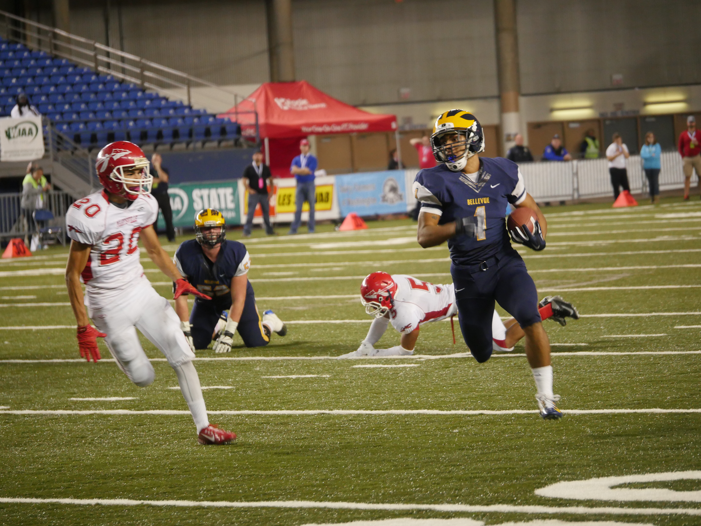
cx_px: 350
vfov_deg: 7.4
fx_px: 4050
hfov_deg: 9.9
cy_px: 263
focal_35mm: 200
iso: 1600
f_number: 2.8
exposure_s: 1/250
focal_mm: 100
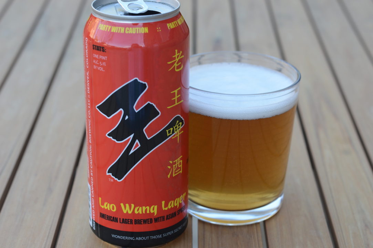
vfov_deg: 18.1
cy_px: 124
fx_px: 776
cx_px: 186
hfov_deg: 27.0
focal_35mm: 75
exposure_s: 1/30
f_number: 5.6
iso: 100
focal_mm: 50
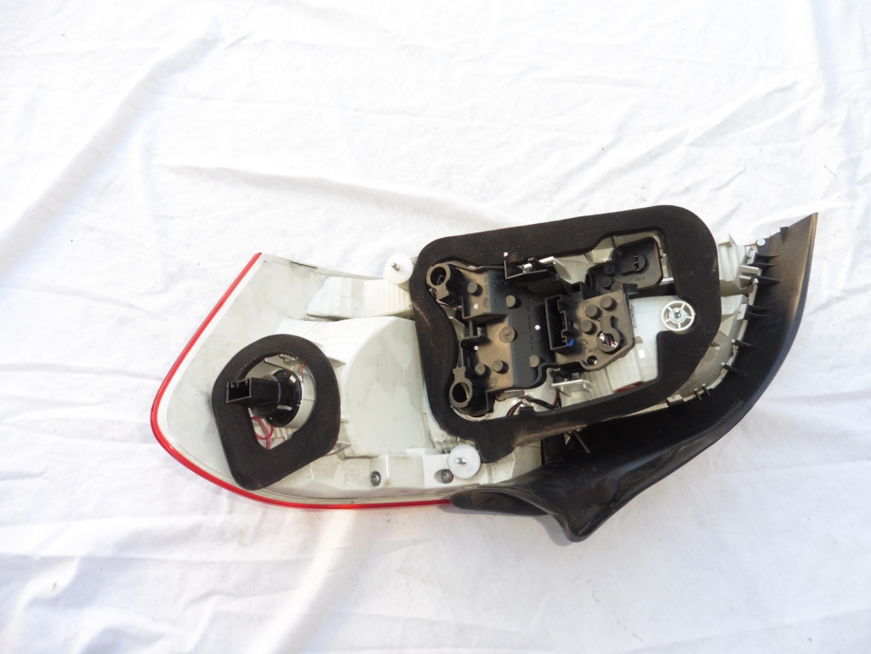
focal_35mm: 24
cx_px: 436
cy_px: 327
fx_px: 604
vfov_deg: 56.8
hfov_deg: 71.6
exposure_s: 1/100
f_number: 3.5
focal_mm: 4.3
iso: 160
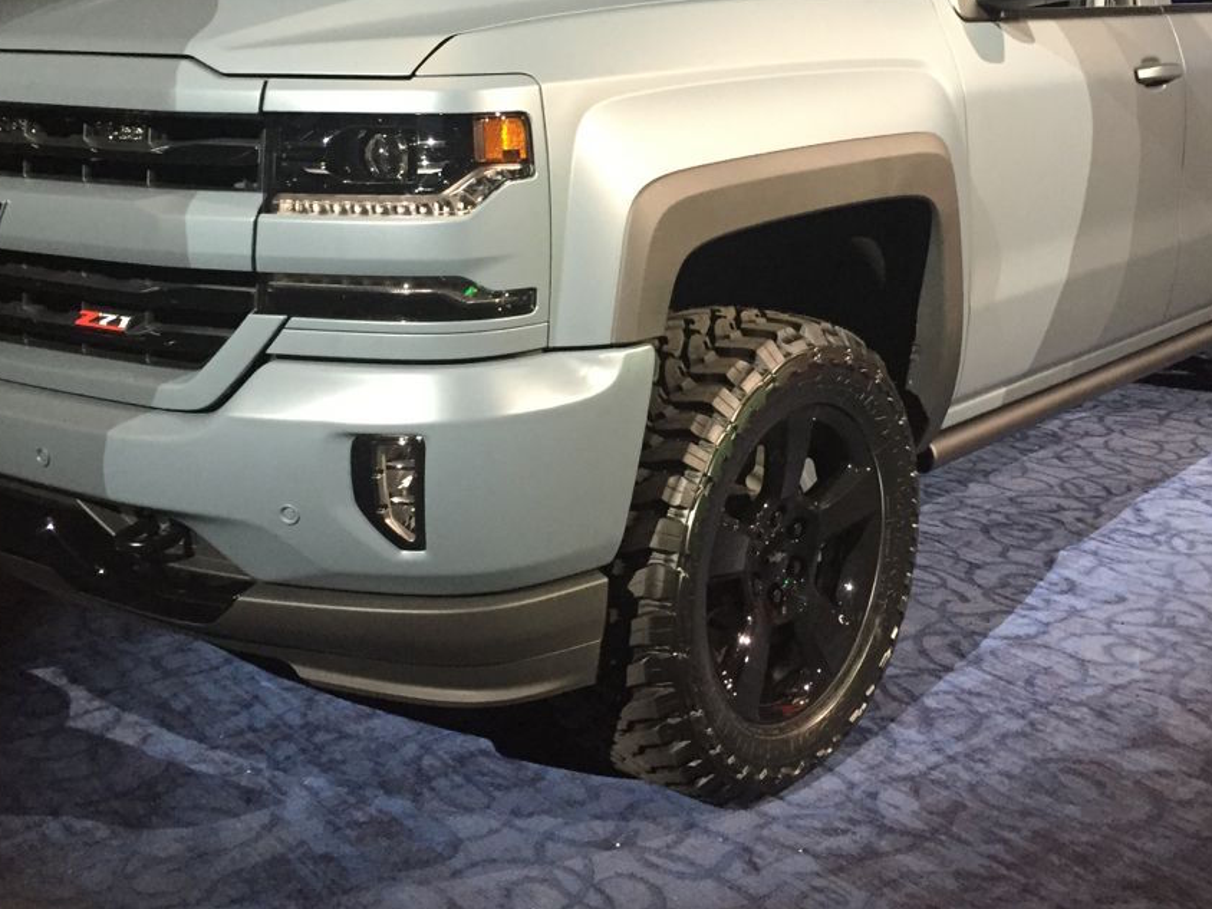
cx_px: 645
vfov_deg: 32.3
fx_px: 1541
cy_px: 234
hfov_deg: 42.9
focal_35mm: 44
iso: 200
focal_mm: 4.15
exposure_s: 1/30
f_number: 2.2
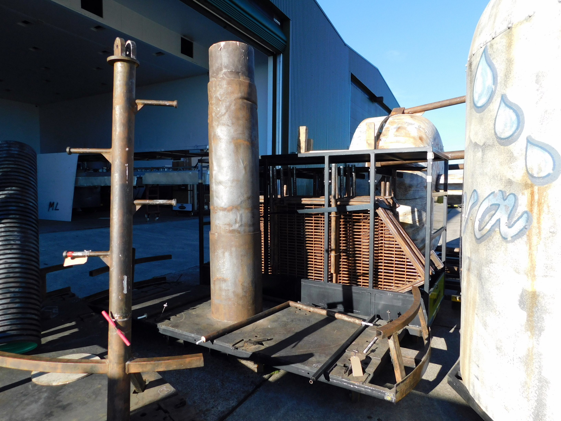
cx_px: 280
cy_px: 210
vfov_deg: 58.9
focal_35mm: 23
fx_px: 373
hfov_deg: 73.9
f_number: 3
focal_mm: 4
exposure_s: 1/800
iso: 125
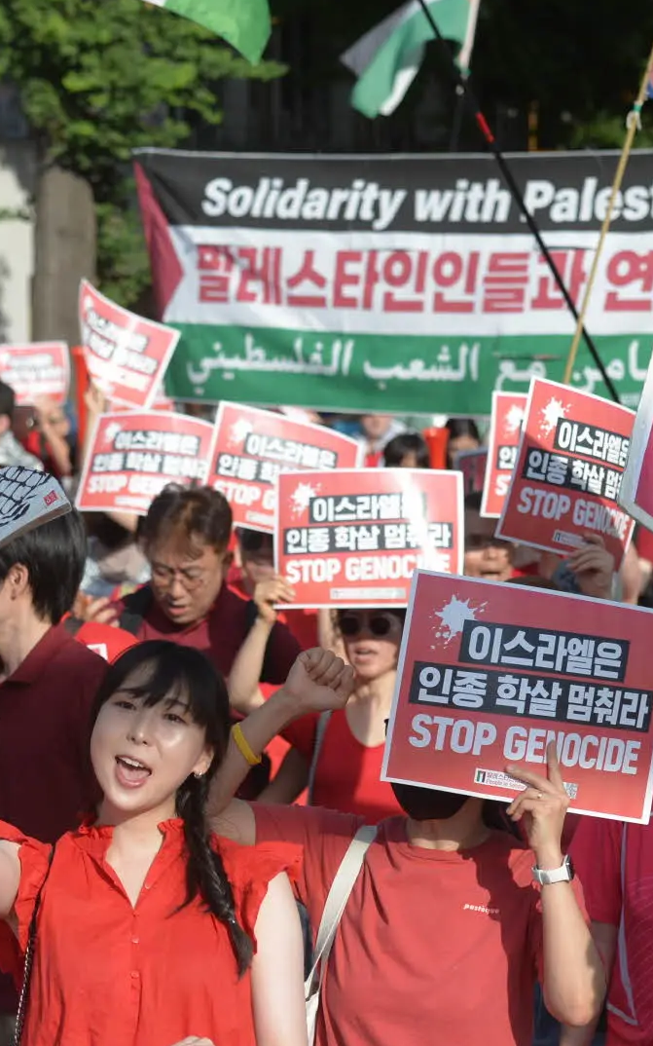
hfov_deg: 9.6
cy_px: 616
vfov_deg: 15.4
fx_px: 3874
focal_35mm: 136
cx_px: -8
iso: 320
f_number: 4.5
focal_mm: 70
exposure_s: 1/1600
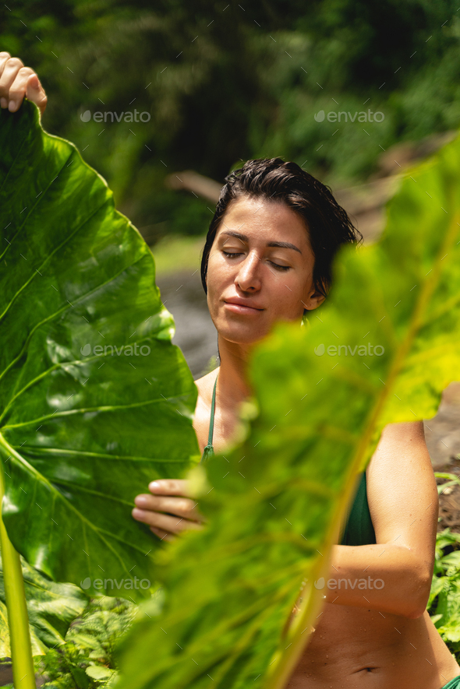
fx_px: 1437
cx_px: 230
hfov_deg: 18.2
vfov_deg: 27.0
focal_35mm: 75
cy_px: 344
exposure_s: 1/3200
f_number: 3.2
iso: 500
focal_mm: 75
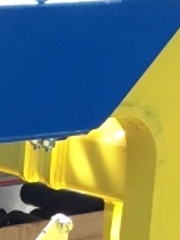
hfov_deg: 8.7
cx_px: -167
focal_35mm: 163
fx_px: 1127
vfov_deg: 11.5
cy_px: 380
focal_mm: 4.15
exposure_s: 1/33
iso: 32
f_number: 2.2
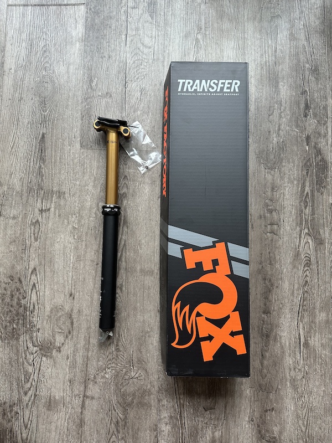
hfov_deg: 56.8
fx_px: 307
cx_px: 166
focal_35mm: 24
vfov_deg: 71.6
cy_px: 222
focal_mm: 6.86
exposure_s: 1/121
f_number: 1.78
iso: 125
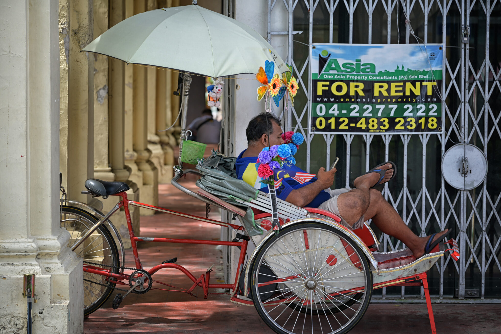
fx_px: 1669
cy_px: 167
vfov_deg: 11.4
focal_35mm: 120
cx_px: 250
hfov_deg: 17.1
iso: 100
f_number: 4
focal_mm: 120
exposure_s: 1/250
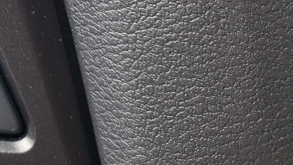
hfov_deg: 20.2
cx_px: -107
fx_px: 738
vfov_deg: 11.7
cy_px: -141
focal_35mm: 95
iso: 64
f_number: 2.4
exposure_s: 1/120
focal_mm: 4.3
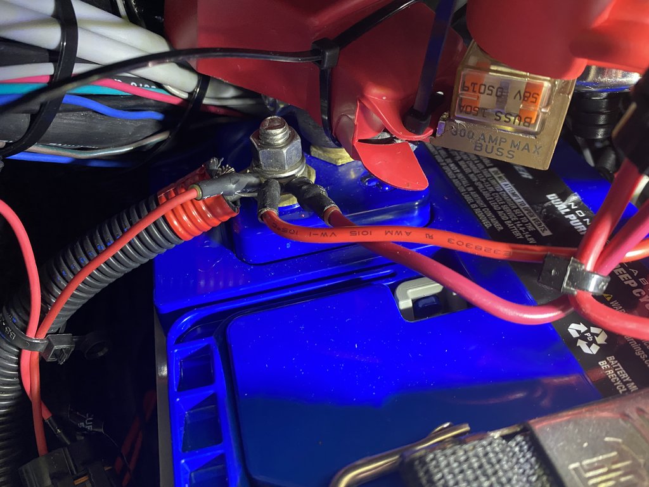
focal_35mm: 26
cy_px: 244
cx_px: 324
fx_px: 487
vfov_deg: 53.1
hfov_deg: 67.3
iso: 500
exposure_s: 1/47
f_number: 1.8
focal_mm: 4.25
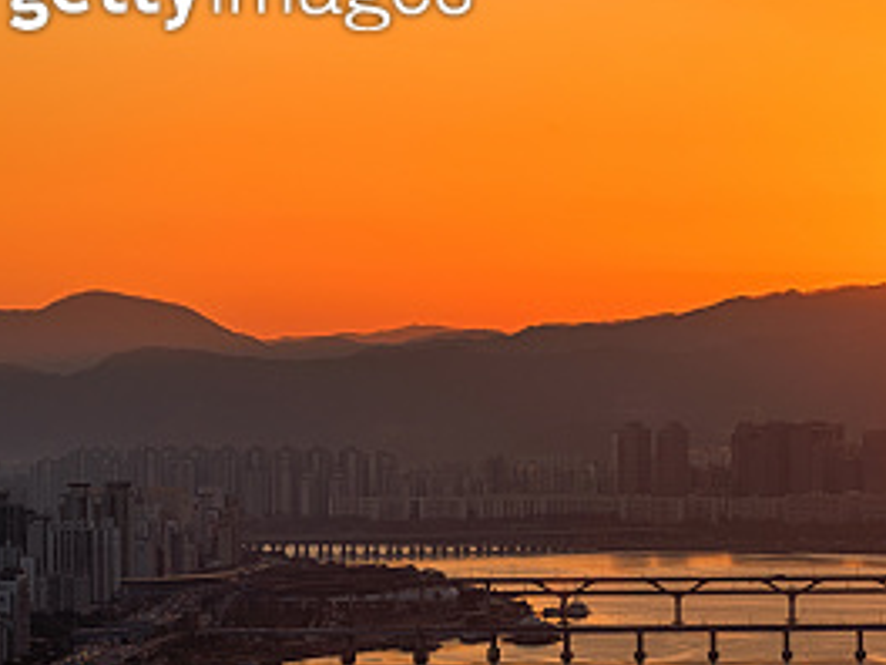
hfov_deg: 7.6
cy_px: 465
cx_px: 805
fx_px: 6629
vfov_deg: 5.7
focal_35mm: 259
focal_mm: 140
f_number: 13
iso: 100
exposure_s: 1/80
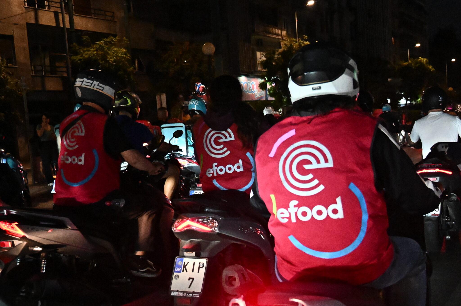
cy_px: 153
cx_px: 230
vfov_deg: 36.7
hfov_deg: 53.2
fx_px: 460
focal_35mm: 36
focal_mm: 24
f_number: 4
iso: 12800
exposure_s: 1/640
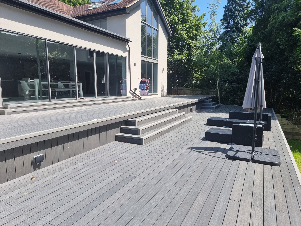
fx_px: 209
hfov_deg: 71.6
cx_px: 150
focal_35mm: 24
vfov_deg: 56.8
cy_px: 113
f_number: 1.8
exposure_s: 1/487
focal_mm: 6.7
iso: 50
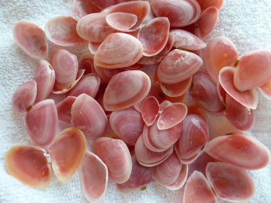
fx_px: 196
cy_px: 102
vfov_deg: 54.9
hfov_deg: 69.4
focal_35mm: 25
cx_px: 136
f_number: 3.3
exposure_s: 1/25
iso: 400
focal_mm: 4.1
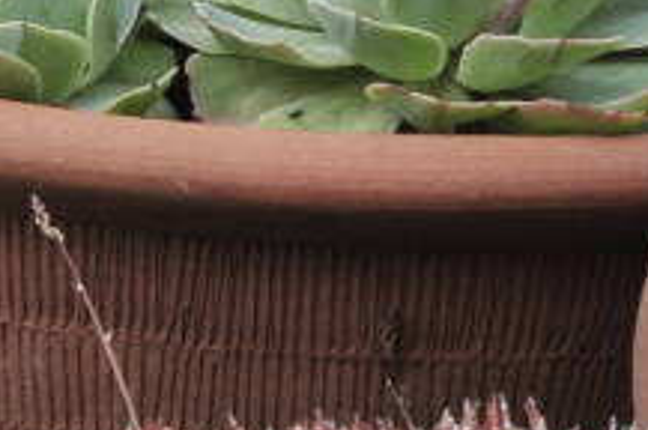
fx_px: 7045
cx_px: -658
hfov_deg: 5.2
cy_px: 706
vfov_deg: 3.5
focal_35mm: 392
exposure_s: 1/400
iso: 400
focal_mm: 58
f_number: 10
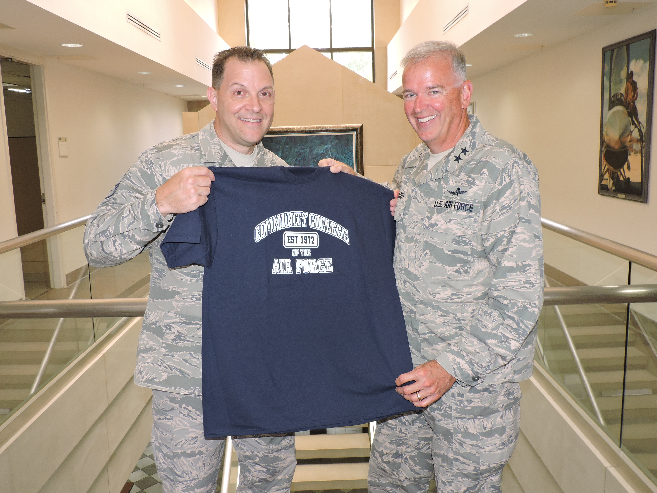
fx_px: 626
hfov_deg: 55.4
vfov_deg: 42.9
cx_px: 328
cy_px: 246
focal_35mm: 33
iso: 200
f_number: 3.2
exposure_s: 1/30
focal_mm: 5.9
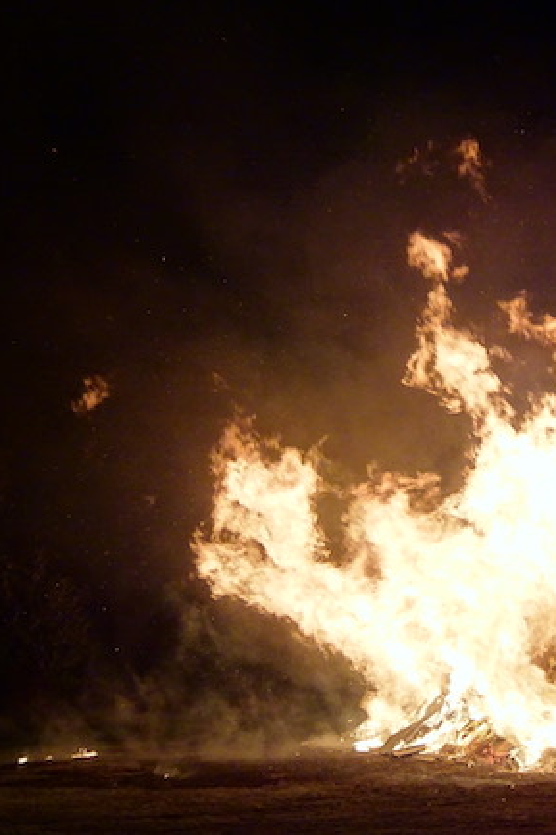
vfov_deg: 33.9
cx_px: 543
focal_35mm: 59
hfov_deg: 22.2
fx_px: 1368
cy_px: 414
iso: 200
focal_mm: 7.05
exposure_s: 1/50
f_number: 4
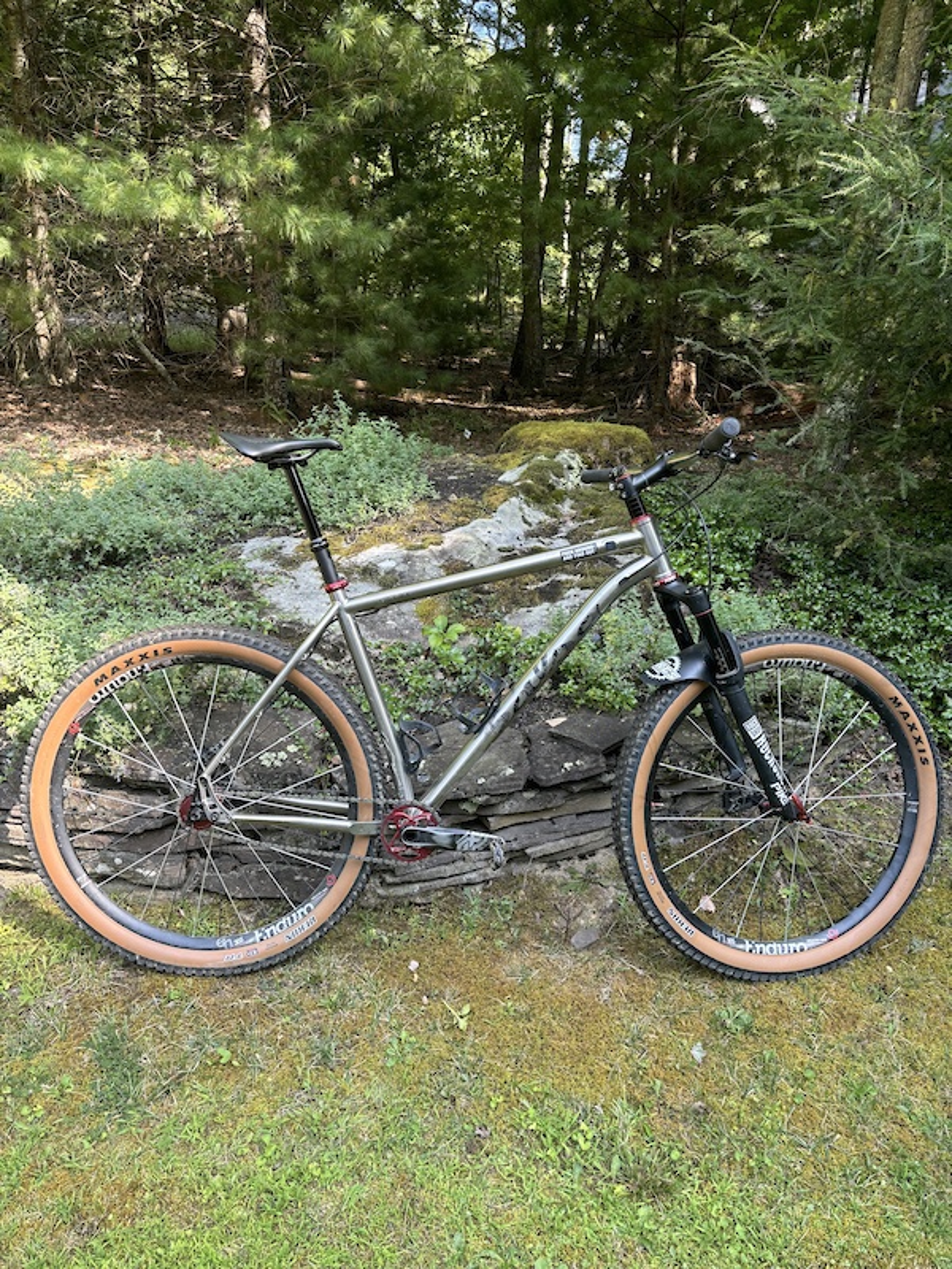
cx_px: 476
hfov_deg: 53.1
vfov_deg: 67.3
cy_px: 634
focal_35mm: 26
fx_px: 953
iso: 40
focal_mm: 5.96
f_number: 1.6
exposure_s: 1/121
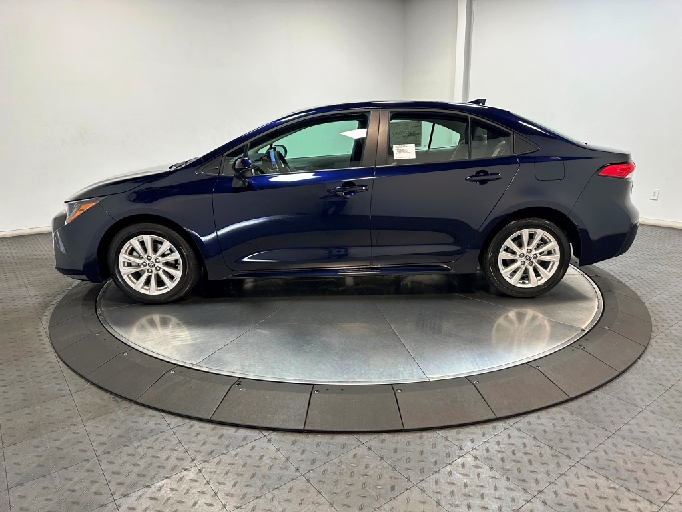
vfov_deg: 56.8
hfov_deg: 71.6
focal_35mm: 24
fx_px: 473
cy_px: 256
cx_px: 341
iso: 320
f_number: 1.78
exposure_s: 1/60
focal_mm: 6.86
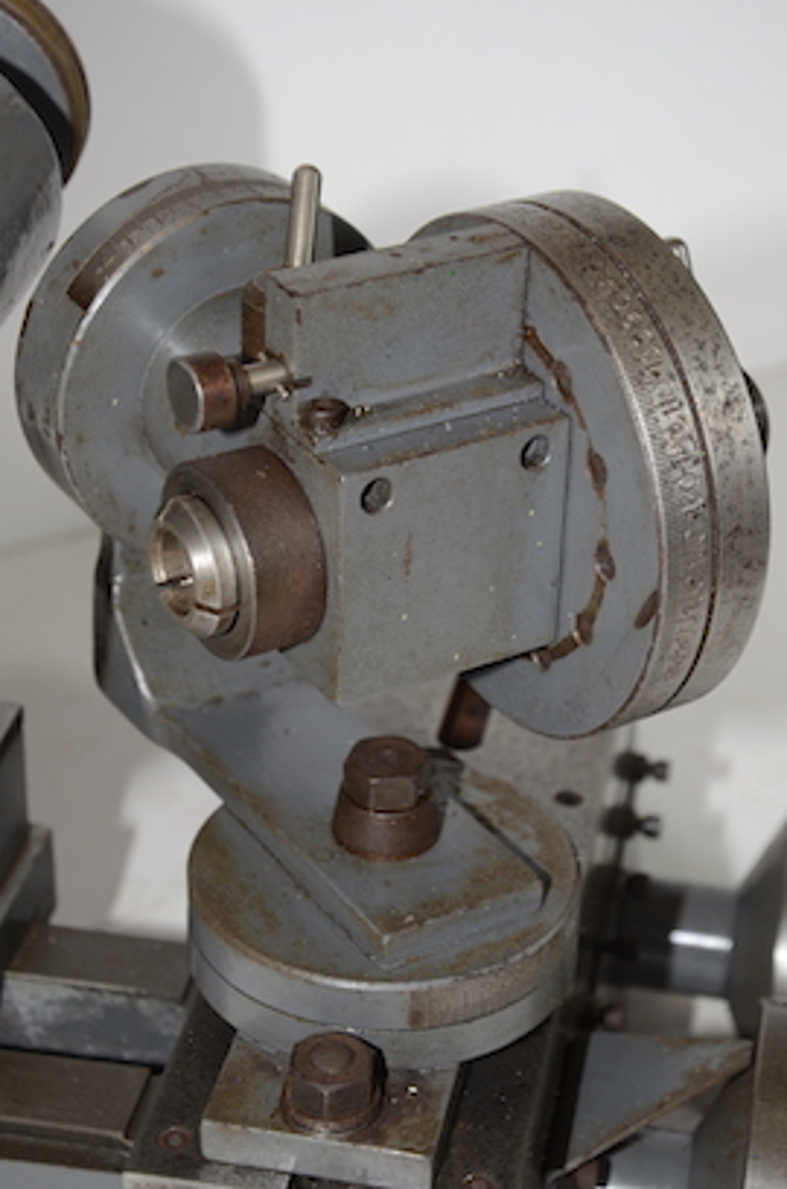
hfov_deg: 15.6
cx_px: 394
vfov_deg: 23.4
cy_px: 594
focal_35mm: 87
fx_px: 2867
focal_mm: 58
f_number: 9
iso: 800
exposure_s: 1/60
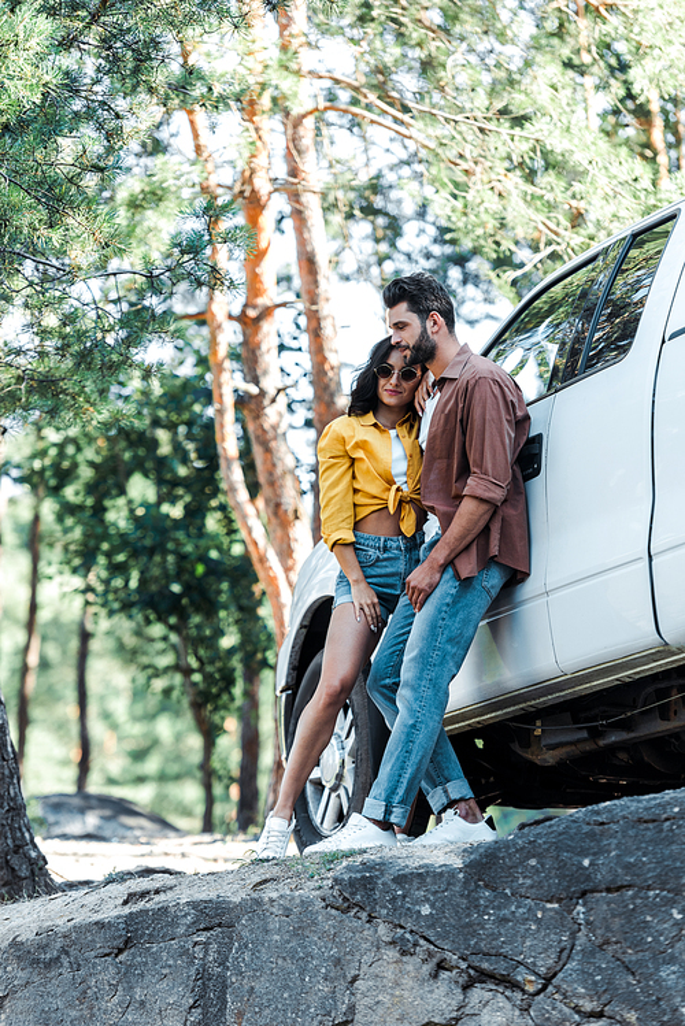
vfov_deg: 12.4
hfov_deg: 8.3
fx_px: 4705
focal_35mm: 165
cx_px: 342
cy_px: 513
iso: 250
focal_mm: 165
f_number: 3.5
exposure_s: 1/320
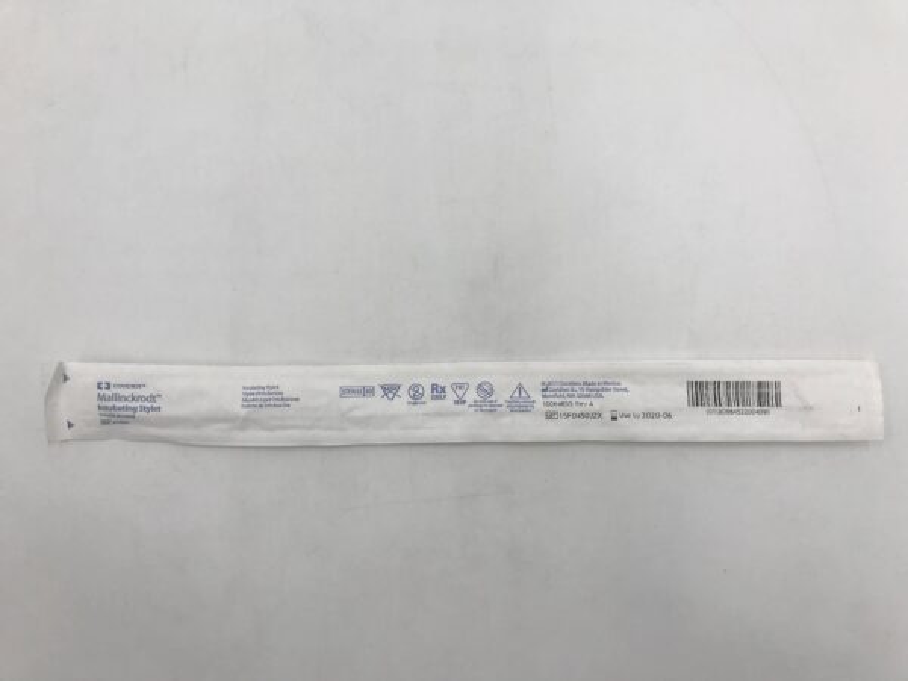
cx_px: 454
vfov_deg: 49.7
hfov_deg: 63.4
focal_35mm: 28
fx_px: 734
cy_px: 340
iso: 20
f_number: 1.8
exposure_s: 1/212
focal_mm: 3.99
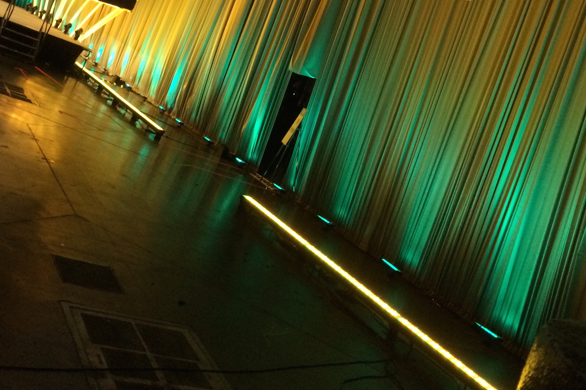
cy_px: 11
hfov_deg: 47.4
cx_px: 294
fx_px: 667
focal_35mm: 41
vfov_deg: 30.6
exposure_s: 1/30
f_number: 2.2
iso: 250
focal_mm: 4.15
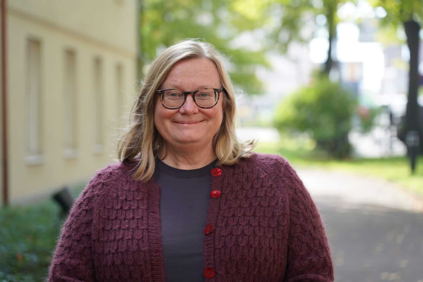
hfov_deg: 19.5
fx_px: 1234
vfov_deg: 13.0
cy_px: 141
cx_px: 212
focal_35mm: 105
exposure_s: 1/160
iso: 200
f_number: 4
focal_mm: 105
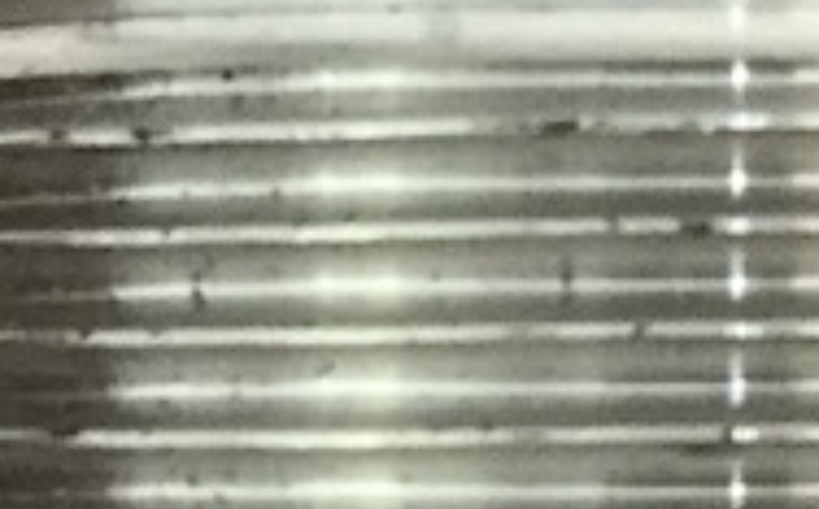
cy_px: -74
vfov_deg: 6.3
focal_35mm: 208
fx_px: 4637
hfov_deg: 10.1
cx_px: 708
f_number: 2.4
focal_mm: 3.3
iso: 100
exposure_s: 1/33
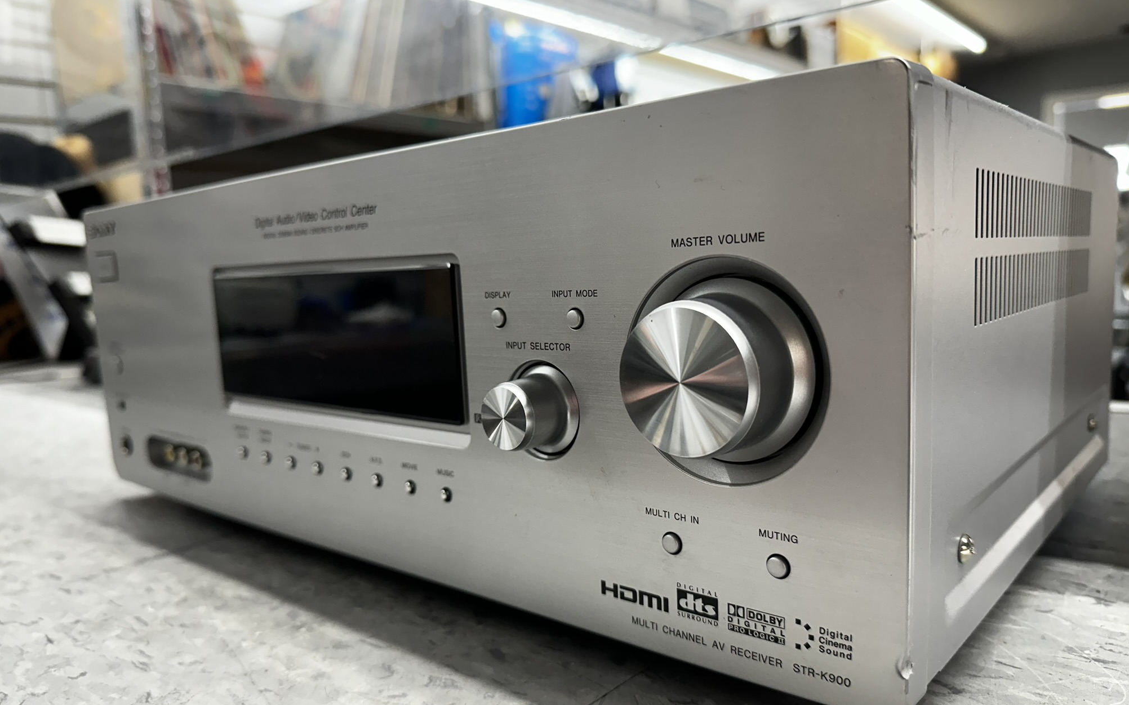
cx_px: 567
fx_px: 800
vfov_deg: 47.5
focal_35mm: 26
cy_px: 386
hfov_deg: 70.4
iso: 160
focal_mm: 6.86
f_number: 1.78
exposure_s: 1/120
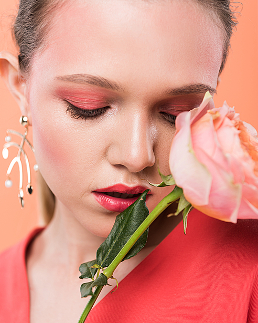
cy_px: 184
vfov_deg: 23.8
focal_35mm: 80
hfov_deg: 19.2
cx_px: 128
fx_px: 764
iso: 125
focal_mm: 70
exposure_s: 1/200
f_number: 5
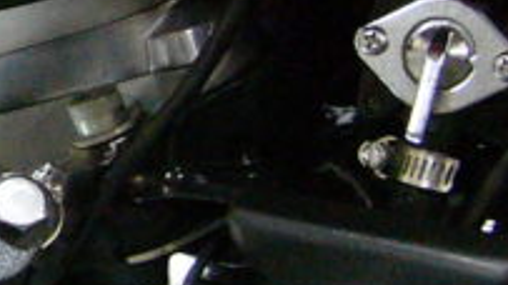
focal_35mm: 120
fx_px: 1616
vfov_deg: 10.1
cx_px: -208
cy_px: 120
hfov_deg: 16.6
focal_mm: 4.6
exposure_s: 1/8
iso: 400
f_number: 2.8
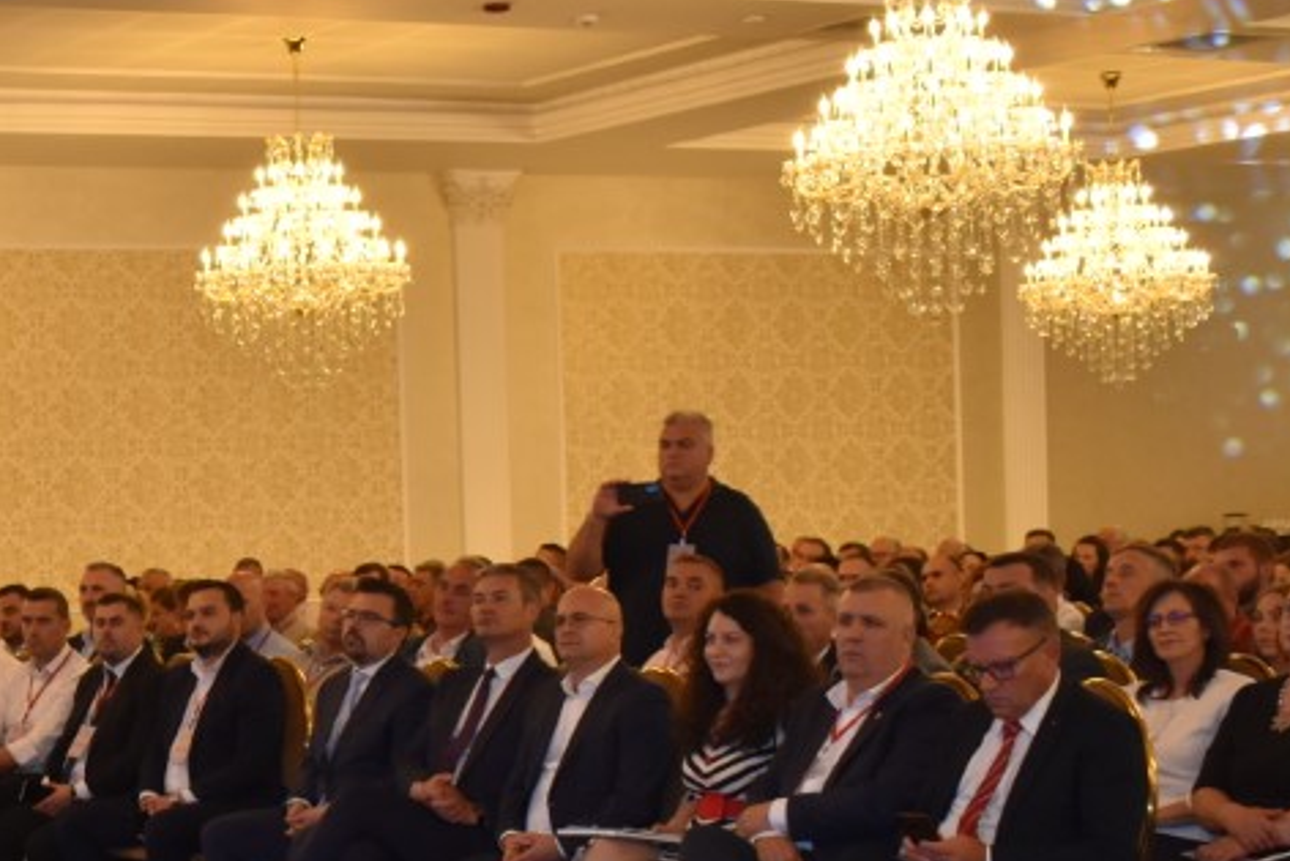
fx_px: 3019
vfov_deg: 16.1
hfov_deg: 22.5
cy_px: 743
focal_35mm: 84
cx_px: -186
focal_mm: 23
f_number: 5.6
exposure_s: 1/125
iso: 800
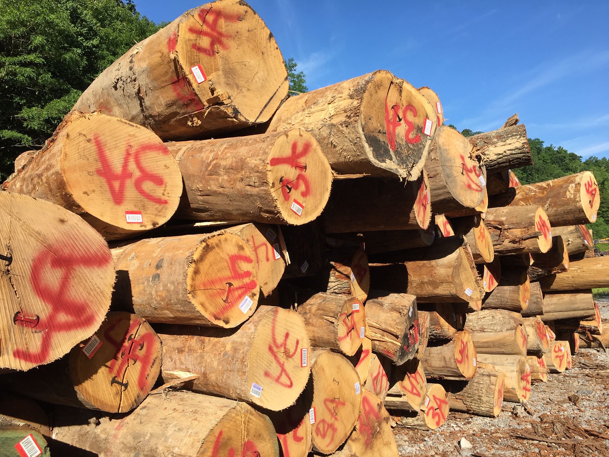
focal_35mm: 29
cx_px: 304
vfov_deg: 48.2
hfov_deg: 61.7
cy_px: 228
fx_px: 510
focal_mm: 4.15
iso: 25
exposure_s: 1/1012
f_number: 2.2
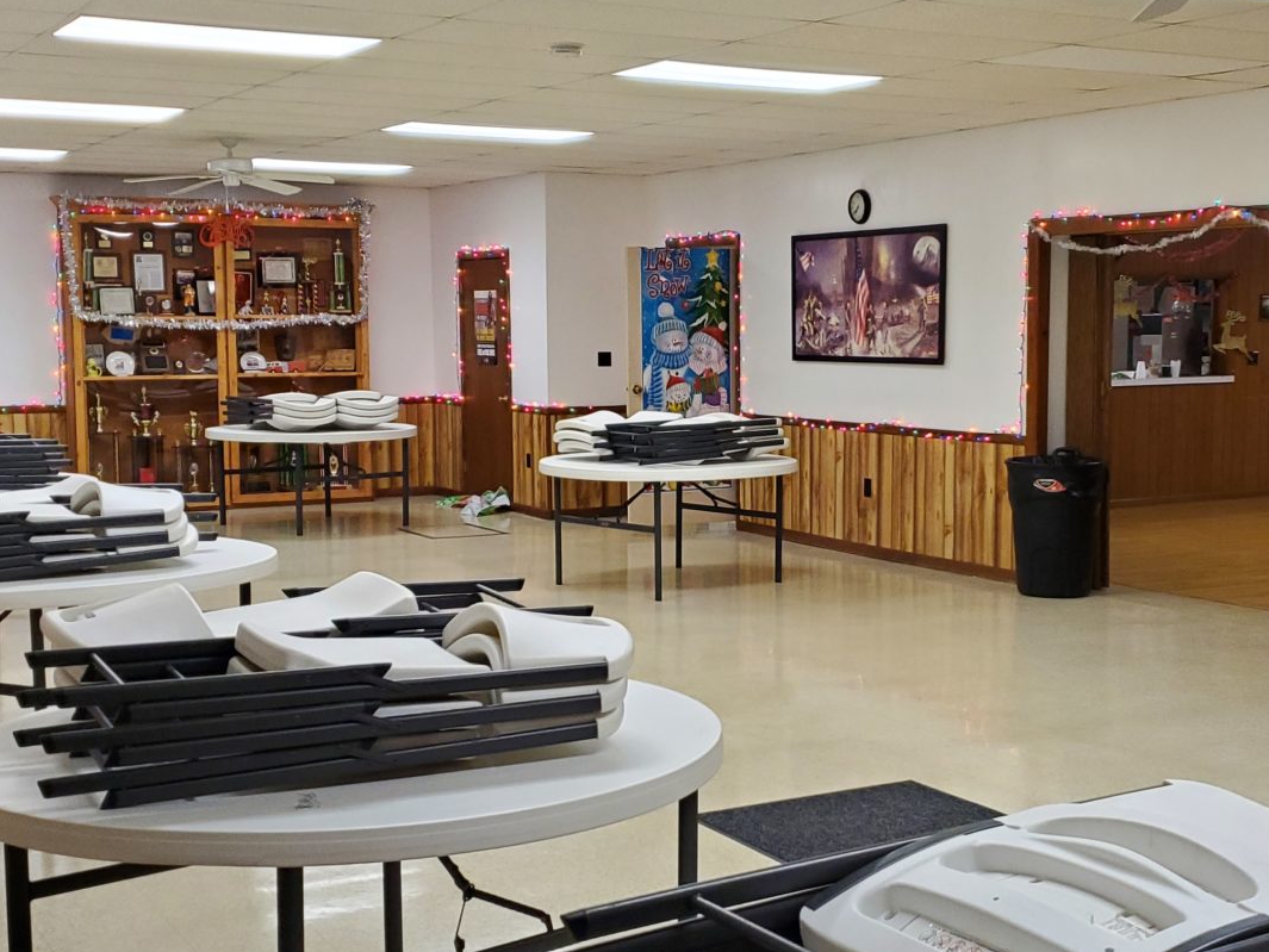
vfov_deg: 29.1
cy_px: 491
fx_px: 1833
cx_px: 800
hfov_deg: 37.9
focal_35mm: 50
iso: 250
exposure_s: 1/59
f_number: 1.5
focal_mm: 4.3
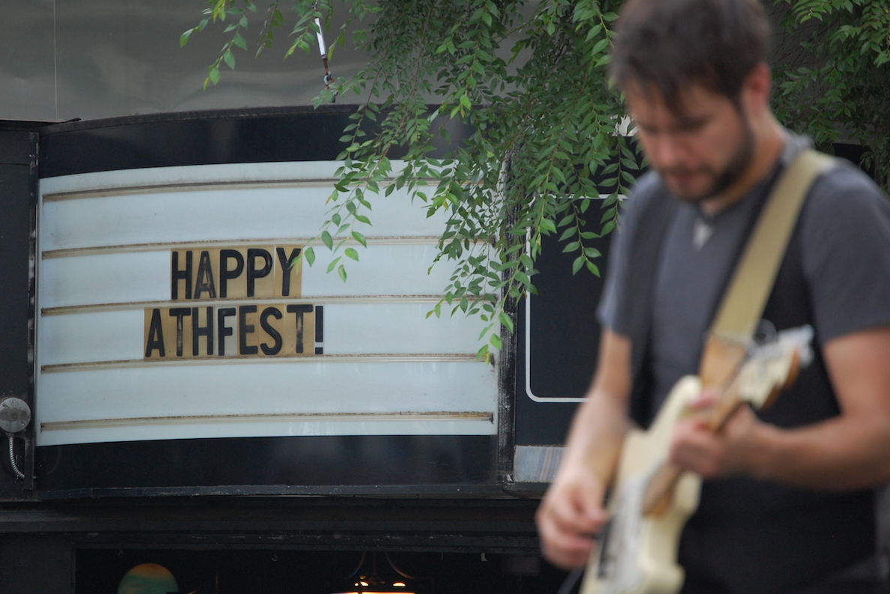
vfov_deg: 5.5
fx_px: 6169
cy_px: 297
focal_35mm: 250
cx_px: 444
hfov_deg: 8.3
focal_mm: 165
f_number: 5.3
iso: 560
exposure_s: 1/500
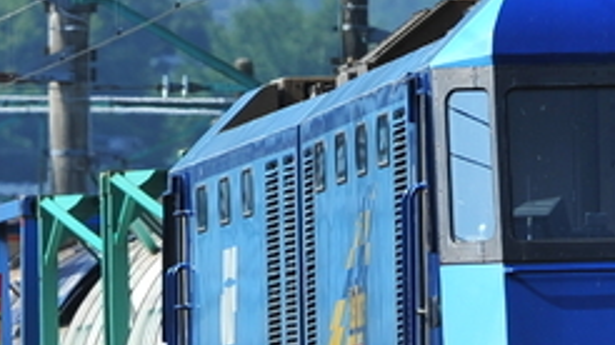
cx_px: -60
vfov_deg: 0.8
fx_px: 24983
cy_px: 320
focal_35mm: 1533
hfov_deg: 1.4
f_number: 7.1
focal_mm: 300
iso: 200
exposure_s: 1/640
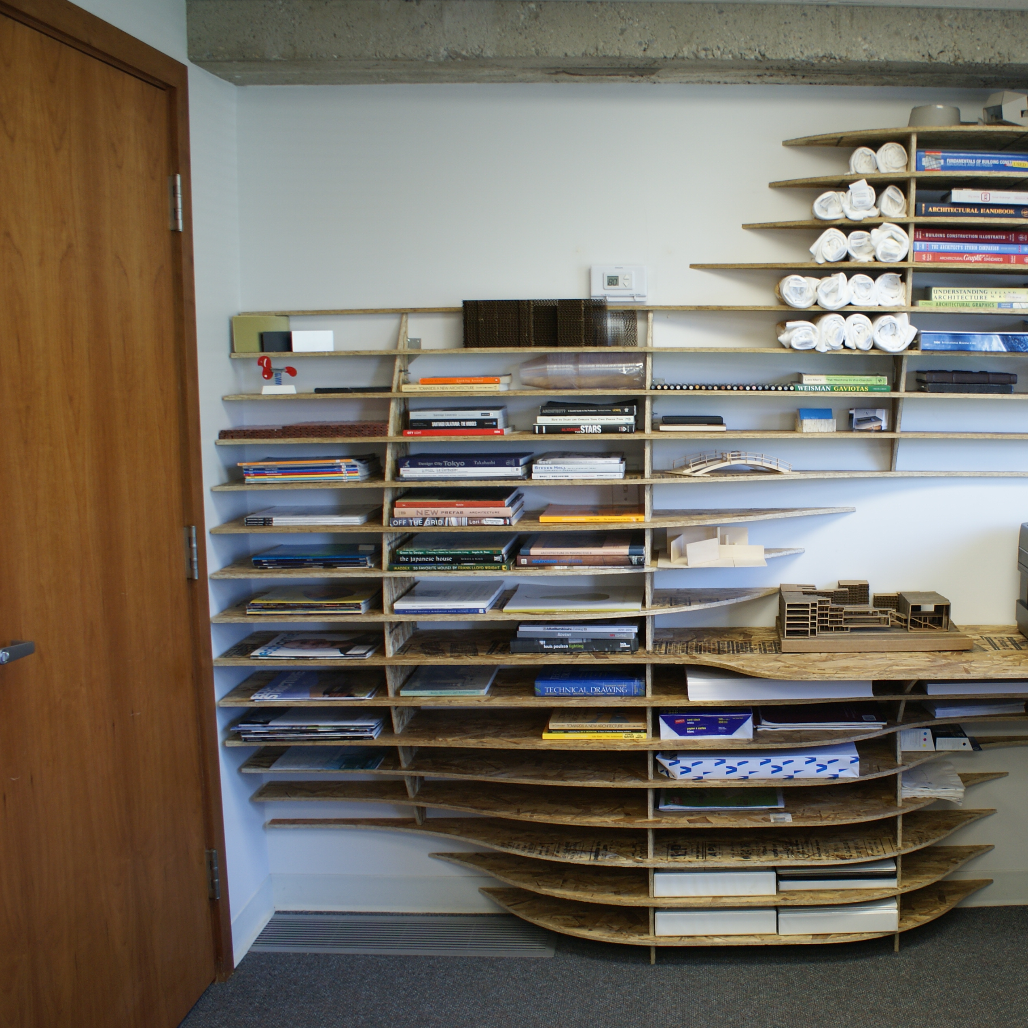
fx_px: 1176
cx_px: 770
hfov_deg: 45.6
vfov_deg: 47.2
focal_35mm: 35
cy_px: 514
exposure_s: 1/30
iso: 125
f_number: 3.5
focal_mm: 18
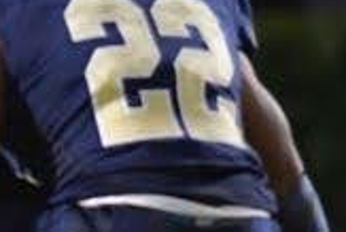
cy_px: 73
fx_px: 23520
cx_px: -236
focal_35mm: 2445
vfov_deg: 0.6
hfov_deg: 0.8
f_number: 2.8
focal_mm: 300
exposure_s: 1/800
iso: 4000
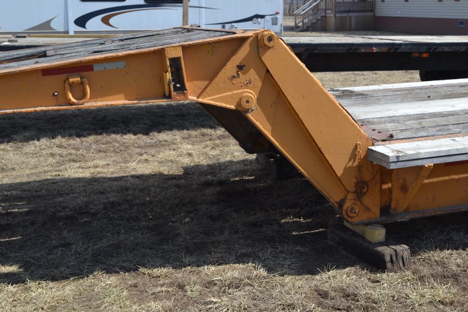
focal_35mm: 48
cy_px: 156
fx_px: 624
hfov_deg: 41.1
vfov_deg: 28.1
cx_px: 234
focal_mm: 32
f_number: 7.1
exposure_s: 1/200
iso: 100
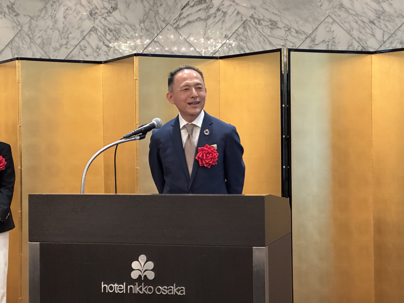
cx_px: 202
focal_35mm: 77
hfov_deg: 25.3
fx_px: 899
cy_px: 152
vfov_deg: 19.1
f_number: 2.8
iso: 500
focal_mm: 9
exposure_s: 1/60
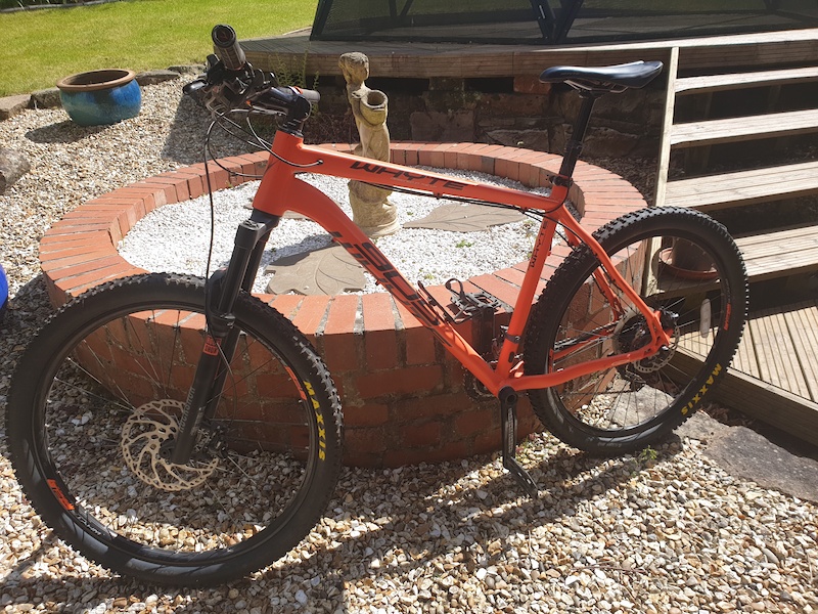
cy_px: 307
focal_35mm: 26
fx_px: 614
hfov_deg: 67.3
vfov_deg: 53.1
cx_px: 409
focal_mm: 4.3
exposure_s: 1/1011
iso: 50
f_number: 2.4
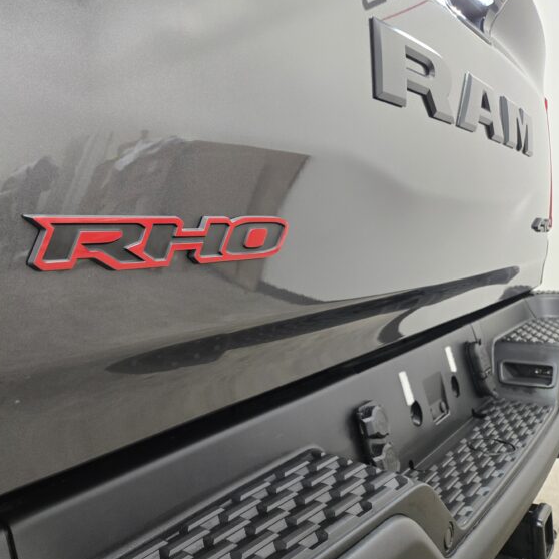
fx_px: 512
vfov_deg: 57.3
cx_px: 184
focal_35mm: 28
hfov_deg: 56.0
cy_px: 277
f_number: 1.8
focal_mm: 5.4
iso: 800
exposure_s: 1/60
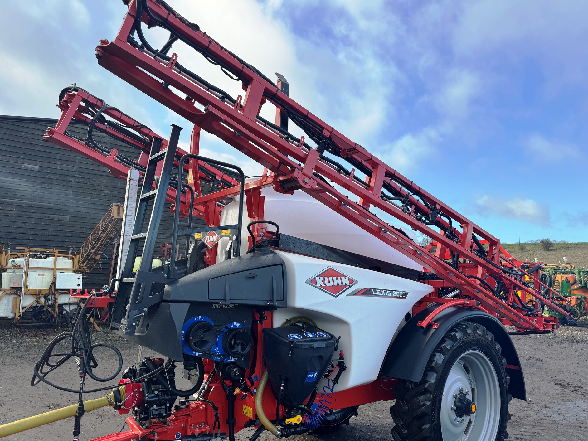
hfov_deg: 71.6
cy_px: 220
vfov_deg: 56.8
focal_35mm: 24
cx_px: 294
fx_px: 408
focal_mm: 6.76
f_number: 1.78
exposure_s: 1/1980
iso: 80
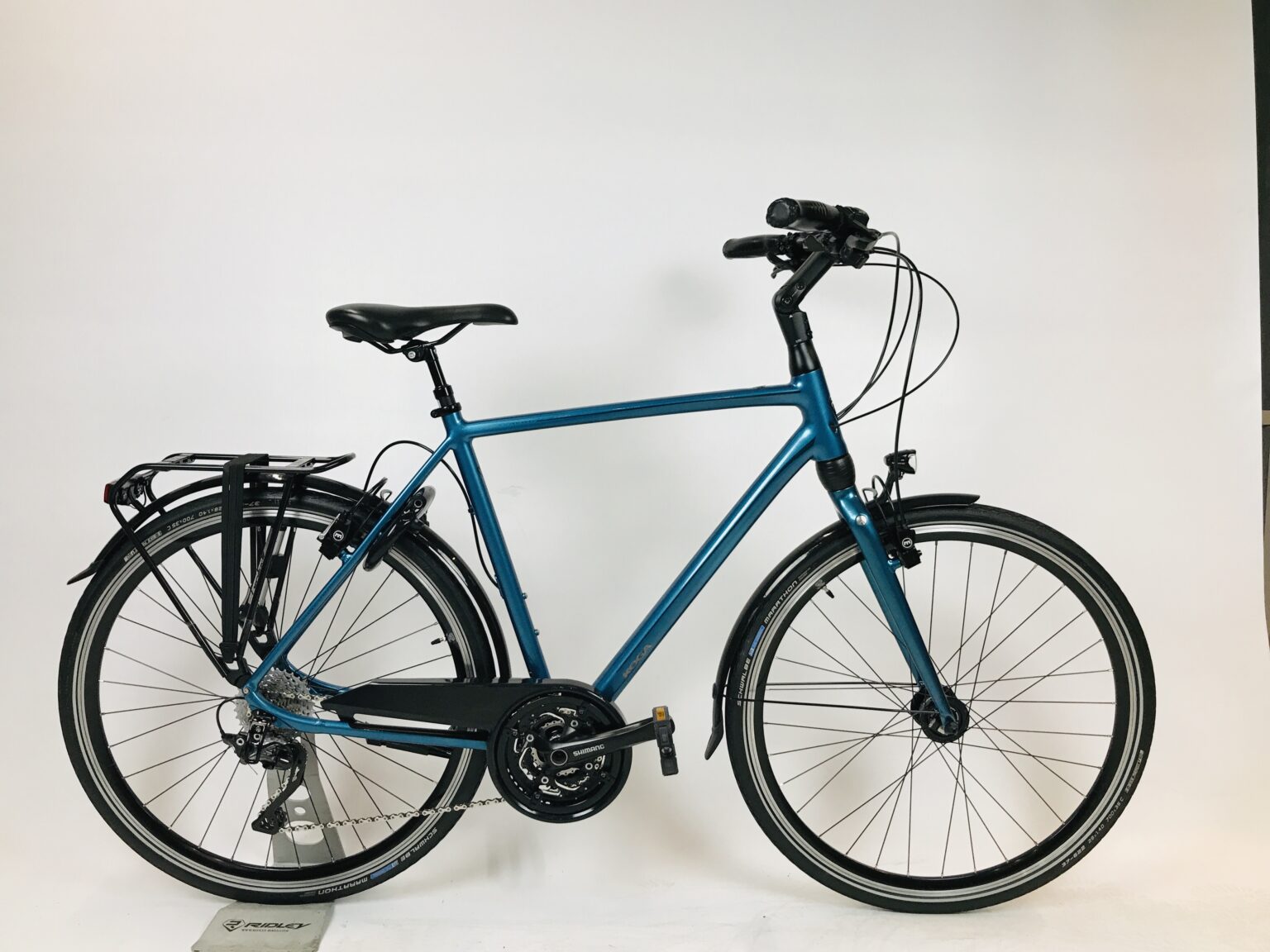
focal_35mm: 28
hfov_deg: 63.4
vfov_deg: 49.7
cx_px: 635
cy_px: 476
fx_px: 1027
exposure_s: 1/33
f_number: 1.8
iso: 20
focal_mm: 3.99
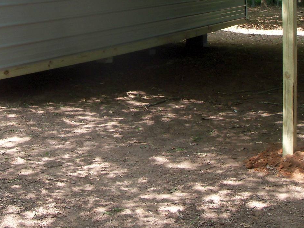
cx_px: 91
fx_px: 632
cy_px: 2
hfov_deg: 26.8
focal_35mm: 72
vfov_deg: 19.8
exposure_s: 1/80
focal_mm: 6.3
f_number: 3
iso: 80
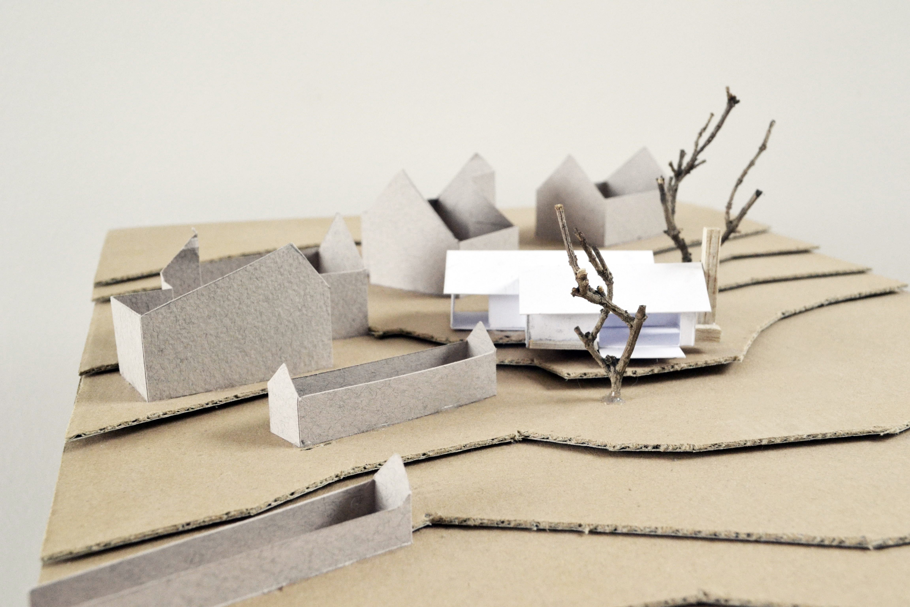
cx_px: 455
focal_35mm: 39
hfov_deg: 49.6
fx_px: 986
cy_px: 304
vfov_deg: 34.2
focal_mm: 26
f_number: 11
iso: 1600
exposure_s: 1/30
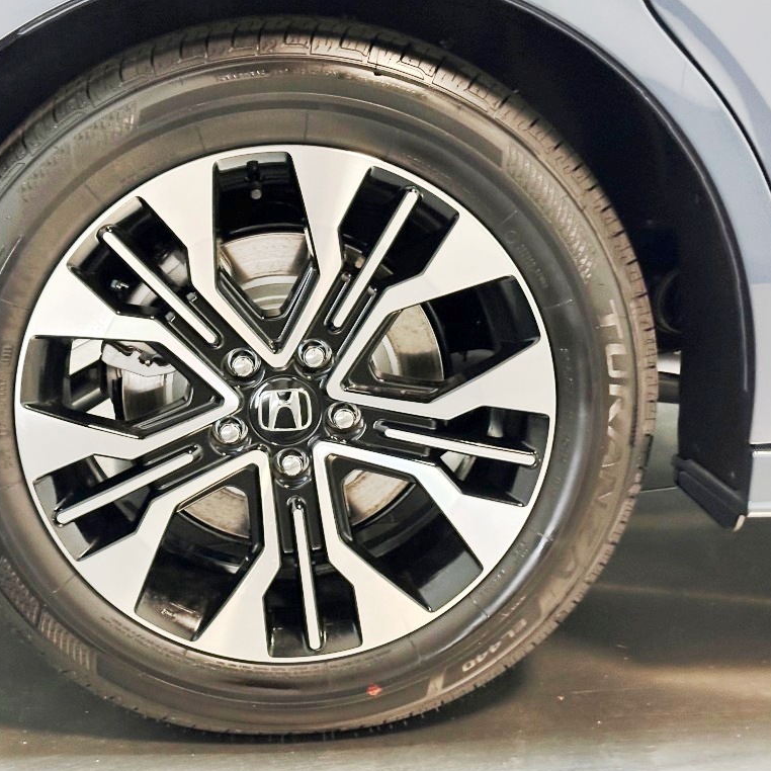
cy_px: 388
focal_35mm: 57
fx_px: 1436
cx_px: 268
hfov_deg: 29.9
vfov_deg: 30.0
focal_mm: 6.86
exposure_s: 1/30
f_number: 1.78
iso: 500
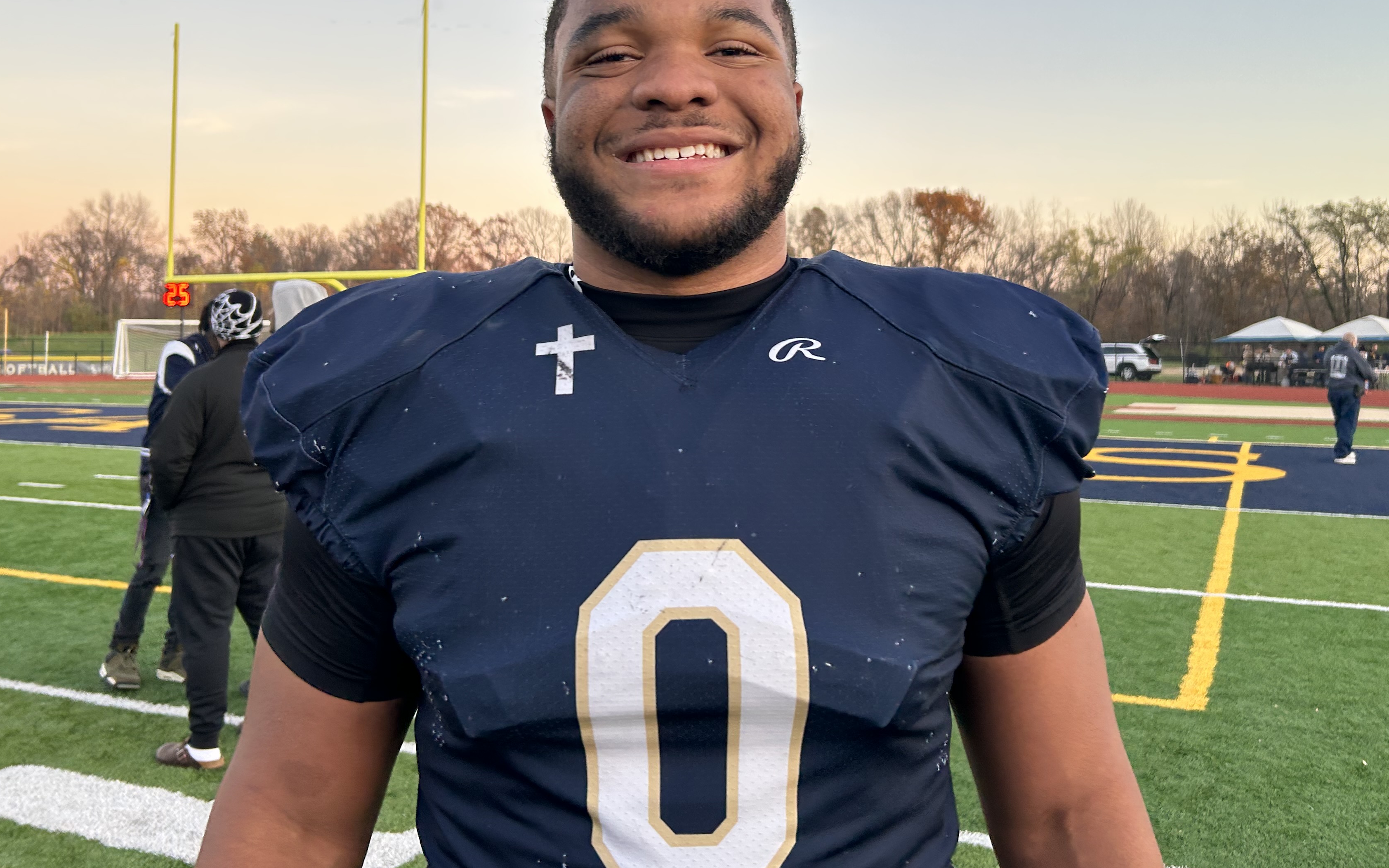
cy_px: 298
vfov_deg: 38.0
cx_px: 721
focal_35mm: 33
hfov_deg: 58.1
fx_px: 1249
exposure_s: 1/121
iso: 50
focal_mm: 5.7
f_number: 1.5
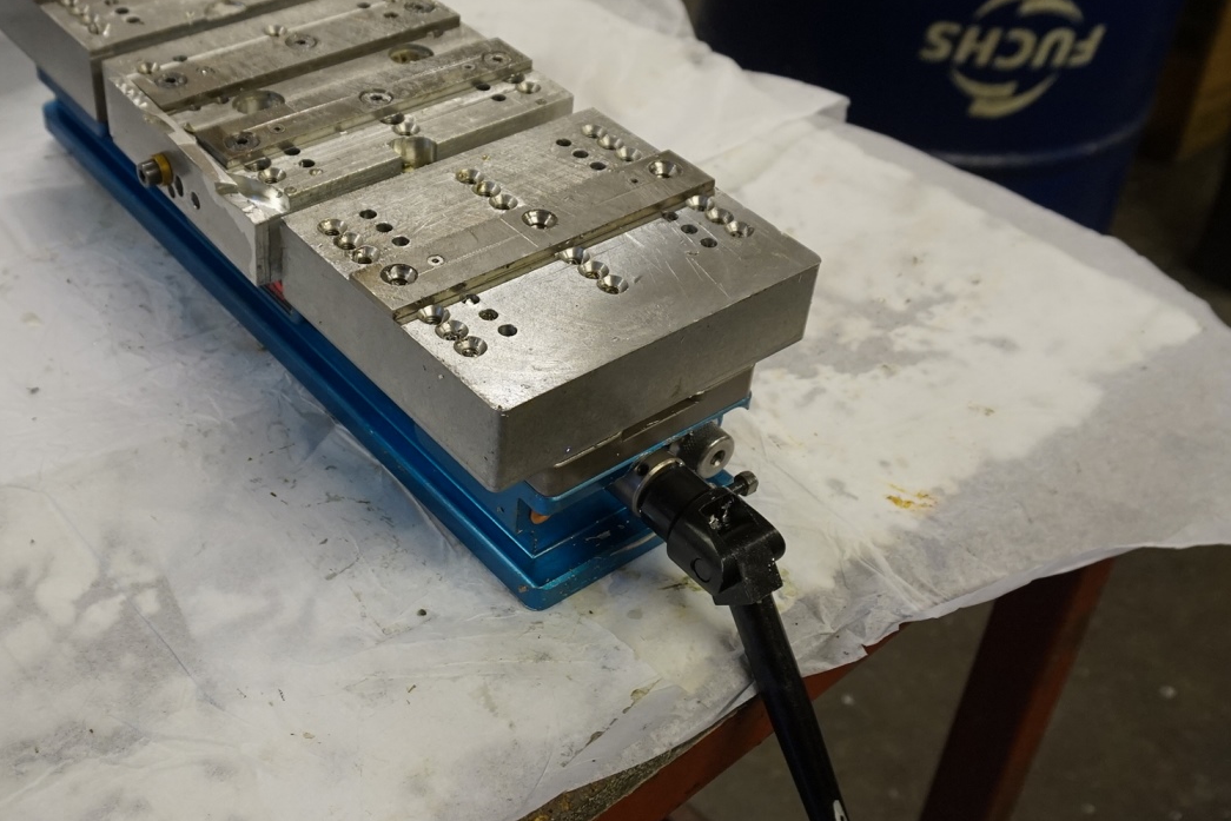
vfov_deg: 30.5
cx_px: 513
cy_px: 359
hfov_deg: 44.3
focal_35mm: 44
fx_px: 1505
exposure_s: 1/60
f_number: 4
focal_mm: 16
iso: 640
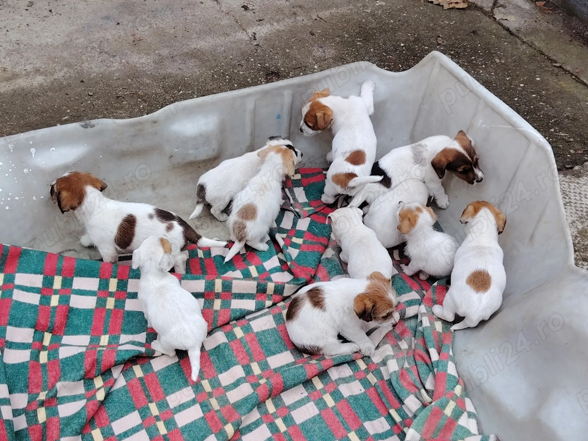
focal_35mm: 45
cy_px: 220
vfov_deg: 32.2
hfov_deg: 42.1
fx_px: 764
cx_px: 294
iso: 100
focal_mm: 5.25
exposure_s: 1/172
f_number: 1.75
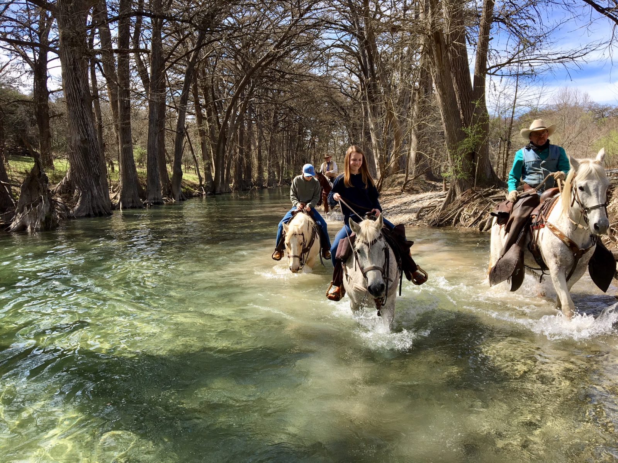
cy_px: 232
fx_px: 518
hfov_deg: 61.7
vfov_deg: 48.2
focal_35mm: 29
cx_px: 309
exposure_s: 1/905
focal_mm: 4.15
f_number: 2.2
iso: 25
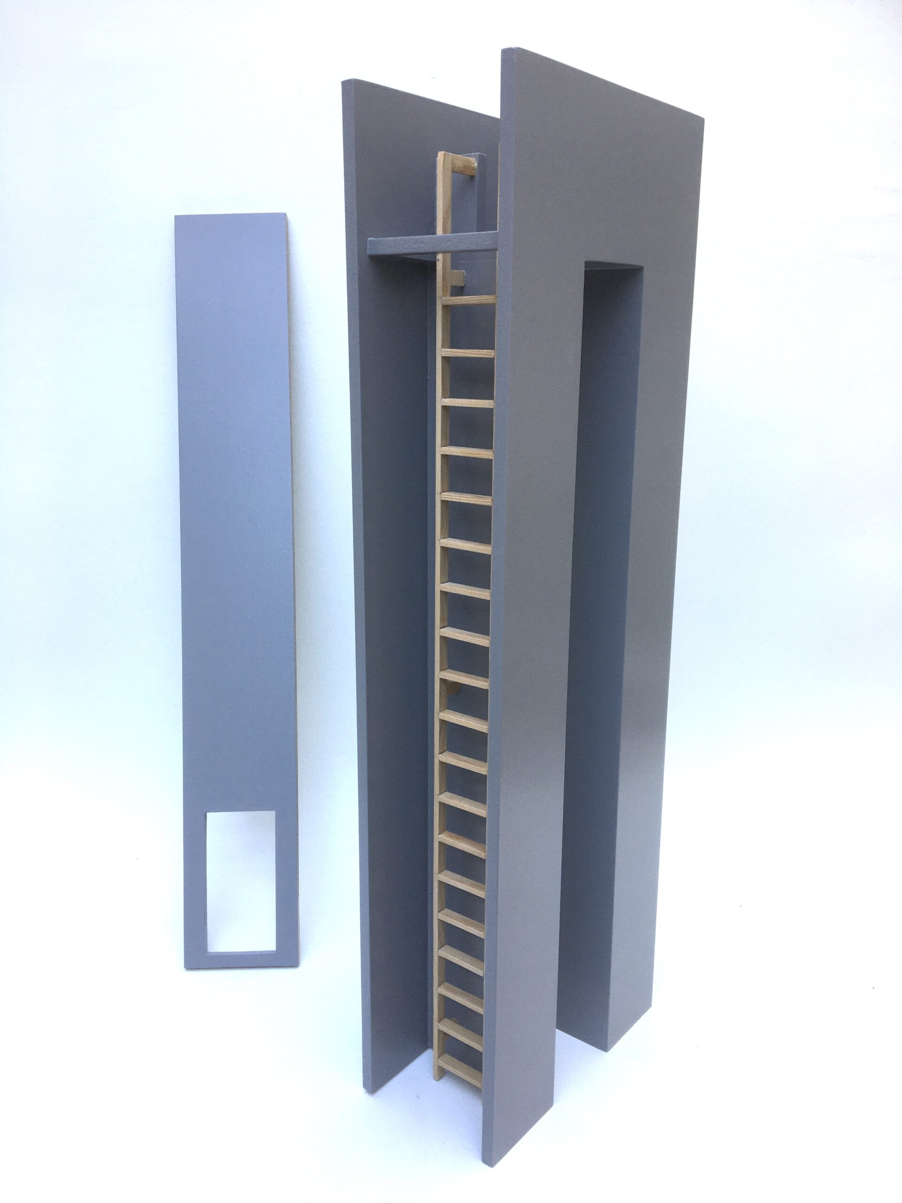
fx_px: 1008
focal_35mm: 29
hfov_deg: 48.2
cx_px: 451
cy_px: 602
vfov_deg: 61.7
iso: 25
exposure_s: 1/50
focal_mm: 4.15
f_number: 2.2
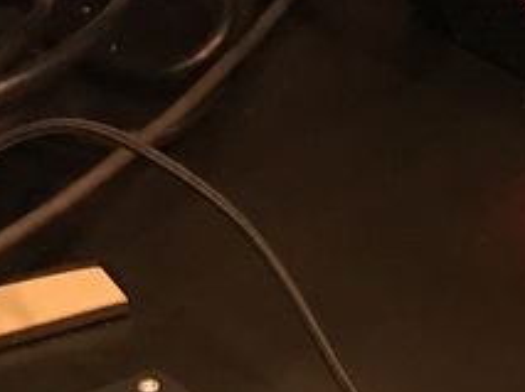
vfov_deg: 9.3
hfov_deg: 12.4
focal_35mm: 158
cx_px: 520
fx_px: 2392
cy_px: 429
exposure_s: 1/5
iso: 100
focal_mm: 3.99
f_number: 1.8
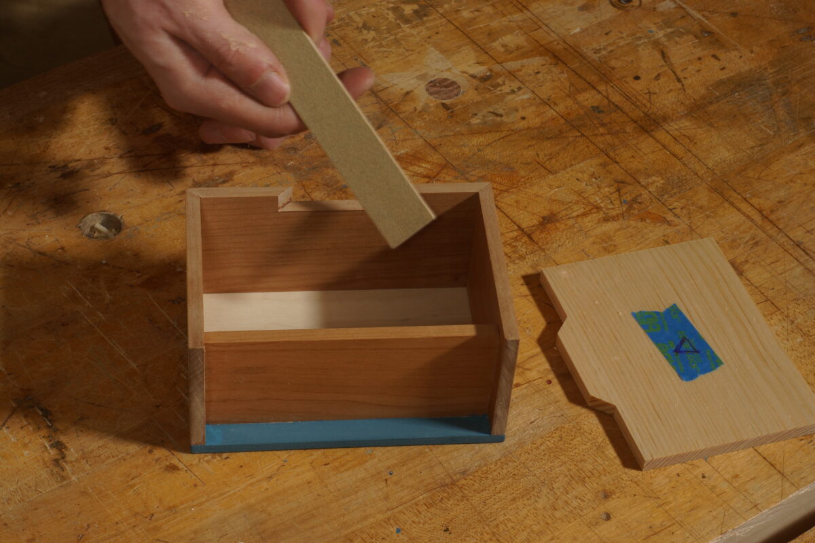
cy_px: 272
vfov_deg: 18.2
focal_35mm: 75
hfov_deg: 27.0
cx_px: 408
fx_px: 1698
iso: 250
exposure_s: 1/2
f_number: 18
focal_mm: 50
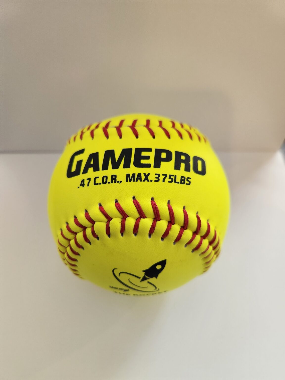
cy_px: 190
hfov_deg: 58.9
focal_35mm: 23
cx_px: 142
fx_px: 252
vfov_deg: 73.9
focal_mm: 5.4
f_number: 1.8
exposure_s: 1/120
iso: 320
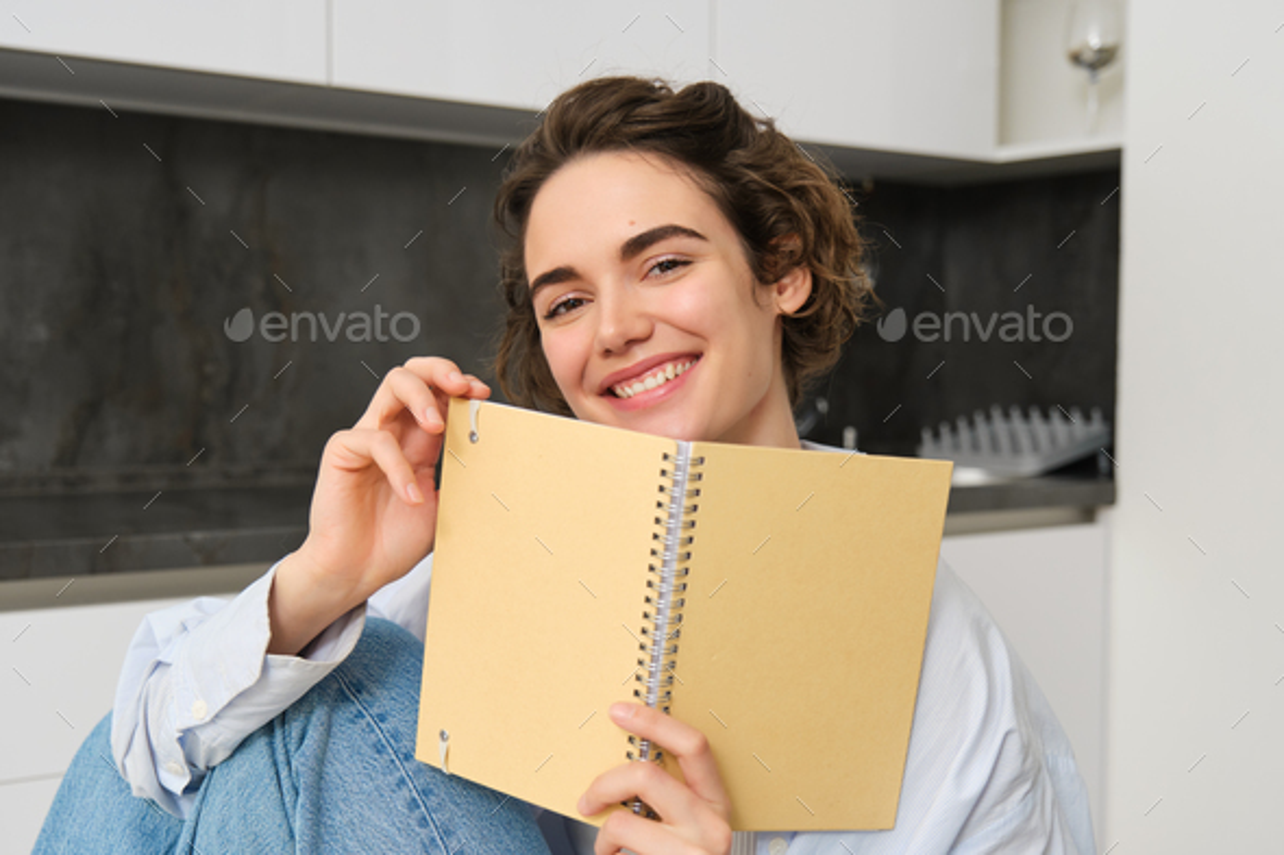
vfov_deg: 31.9
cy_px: 428
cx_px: 642
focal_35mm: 42
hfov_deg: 46.4
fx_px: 1497
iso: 500
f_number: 2.8
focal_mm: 28.3
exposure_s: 1/125
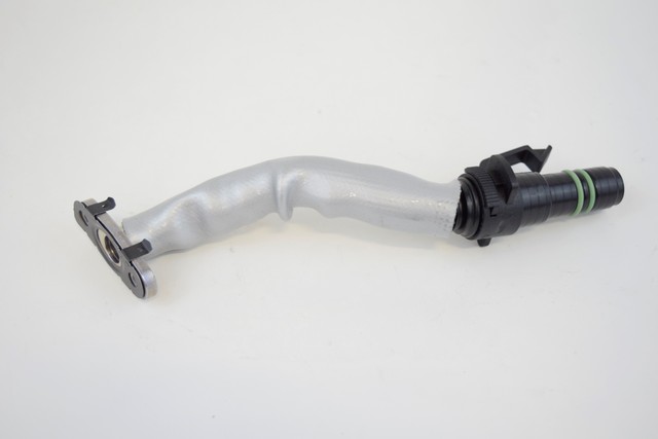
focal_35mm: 48
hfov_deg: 41.1
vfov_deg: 28.1
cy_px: 220
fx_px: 877
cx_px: 329
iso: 720
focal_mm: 32
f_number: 4.5
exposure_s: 1/60
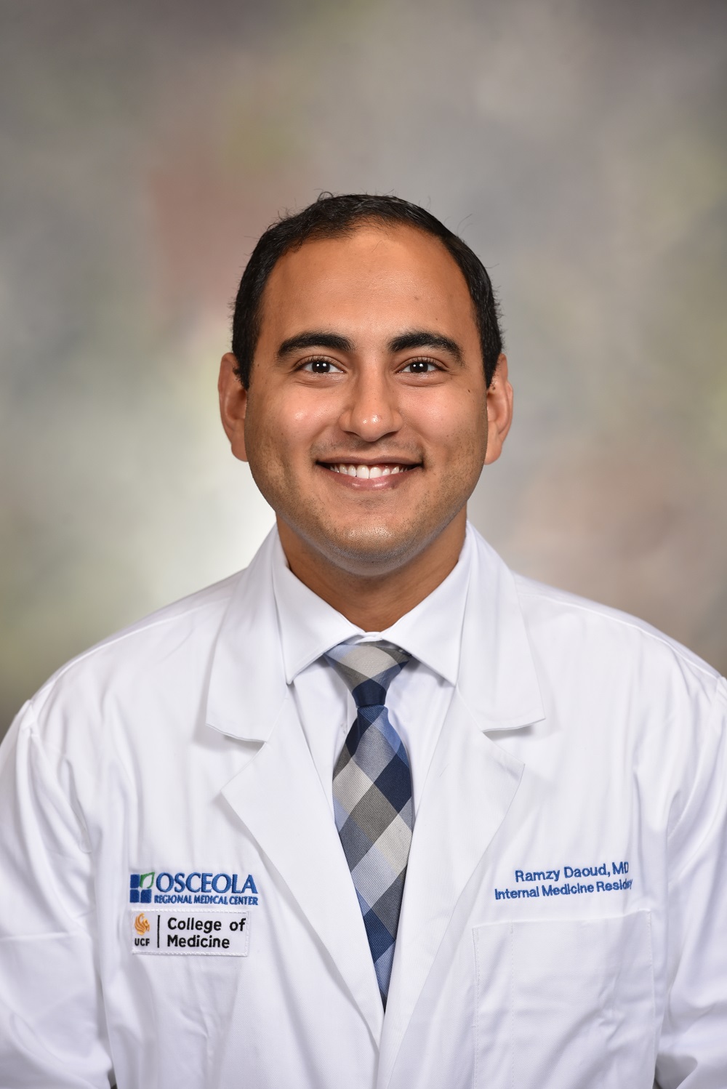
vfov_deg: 11.1
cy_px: 544
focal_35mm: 185
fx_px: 5598
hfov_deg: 7.4
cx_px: 364
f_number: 6.3
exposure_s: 1/125
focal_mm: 185
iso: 250
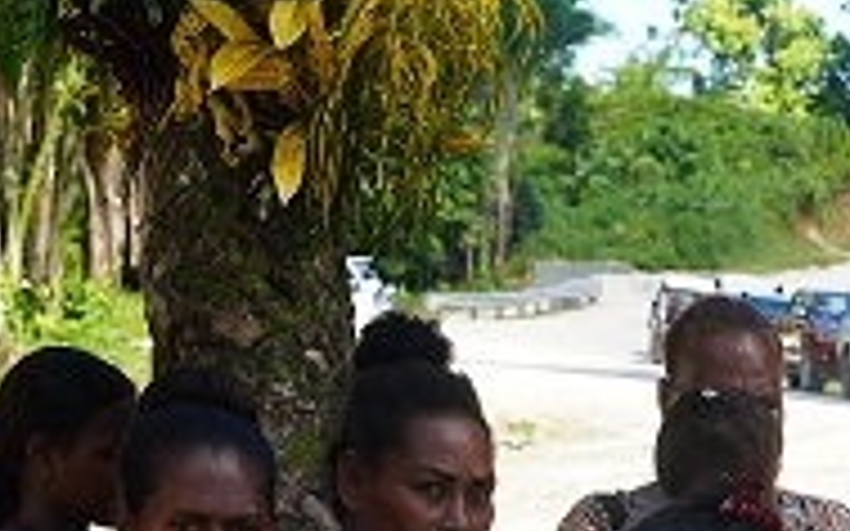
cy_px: 1012
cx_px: 1354
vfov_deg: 8.1
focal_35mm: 156
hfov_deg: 12.6
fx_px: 3613
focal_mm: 33
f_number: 6.3
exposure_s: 1/100
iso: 100
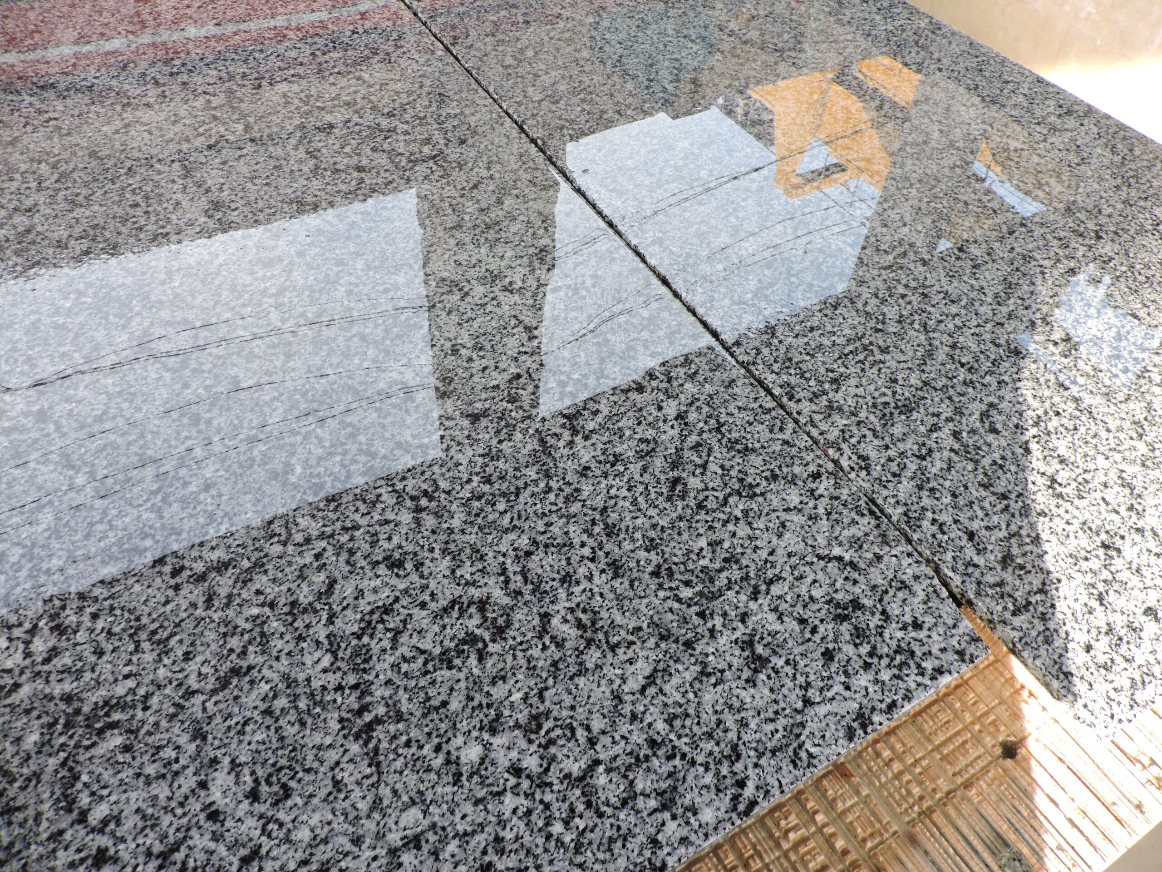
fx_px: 806
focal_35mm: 24
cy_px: 436
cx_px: 581
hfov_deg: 71.6
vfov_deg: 56.8
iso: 100
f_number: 3
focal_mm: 4.3
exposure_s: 1/100
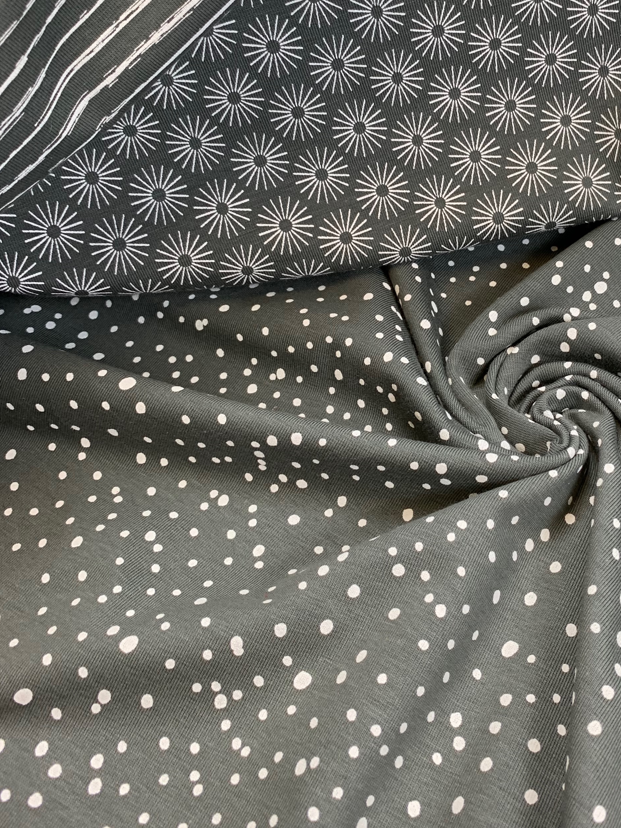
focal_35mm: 42
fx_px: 1005
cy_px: 260
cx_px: 462
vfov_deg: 44.0
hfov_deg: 33.7
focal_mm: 4.25
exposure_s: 1/100
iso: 80
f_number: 1.8
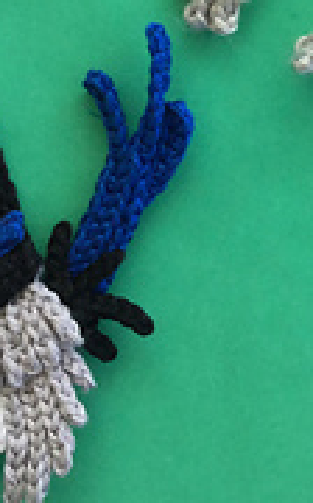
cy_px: -101
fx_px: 1602
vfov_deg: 17.1
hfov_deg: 10.9
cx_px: 414
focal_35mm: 117
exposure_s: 1/50
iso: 25
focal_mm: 3.3
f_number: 2.4
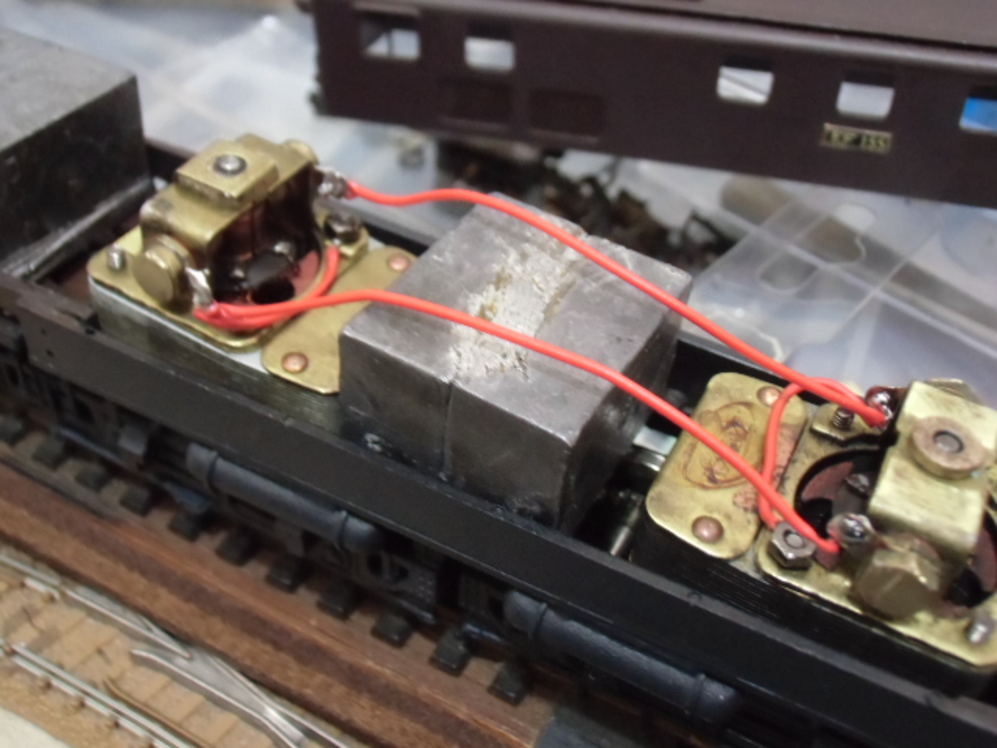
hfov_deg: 49.0
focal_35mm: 38
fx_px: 1094
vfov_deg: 37.7
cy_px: 374
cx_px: 498
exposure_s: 1/10
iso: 800
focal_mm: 6.67
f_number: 3.9
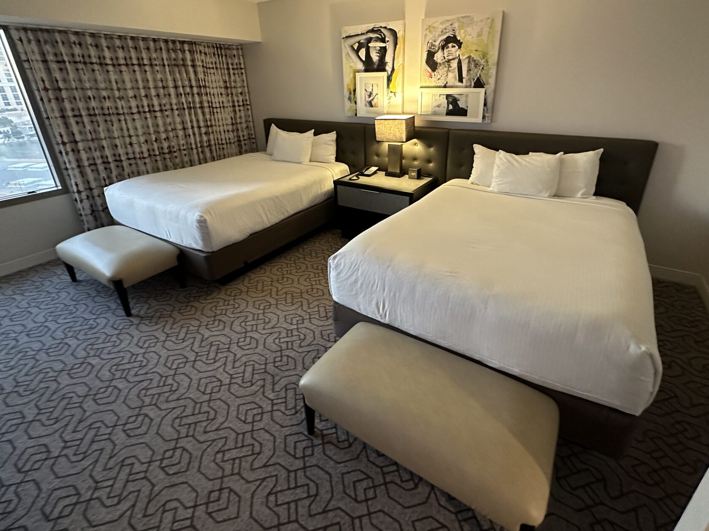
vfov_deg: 74.2
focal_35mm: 17
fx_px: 348
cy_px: 222
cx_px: 371
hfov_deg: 91.0
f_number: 2.2
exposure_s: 1/60
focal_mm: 2.22
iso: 640
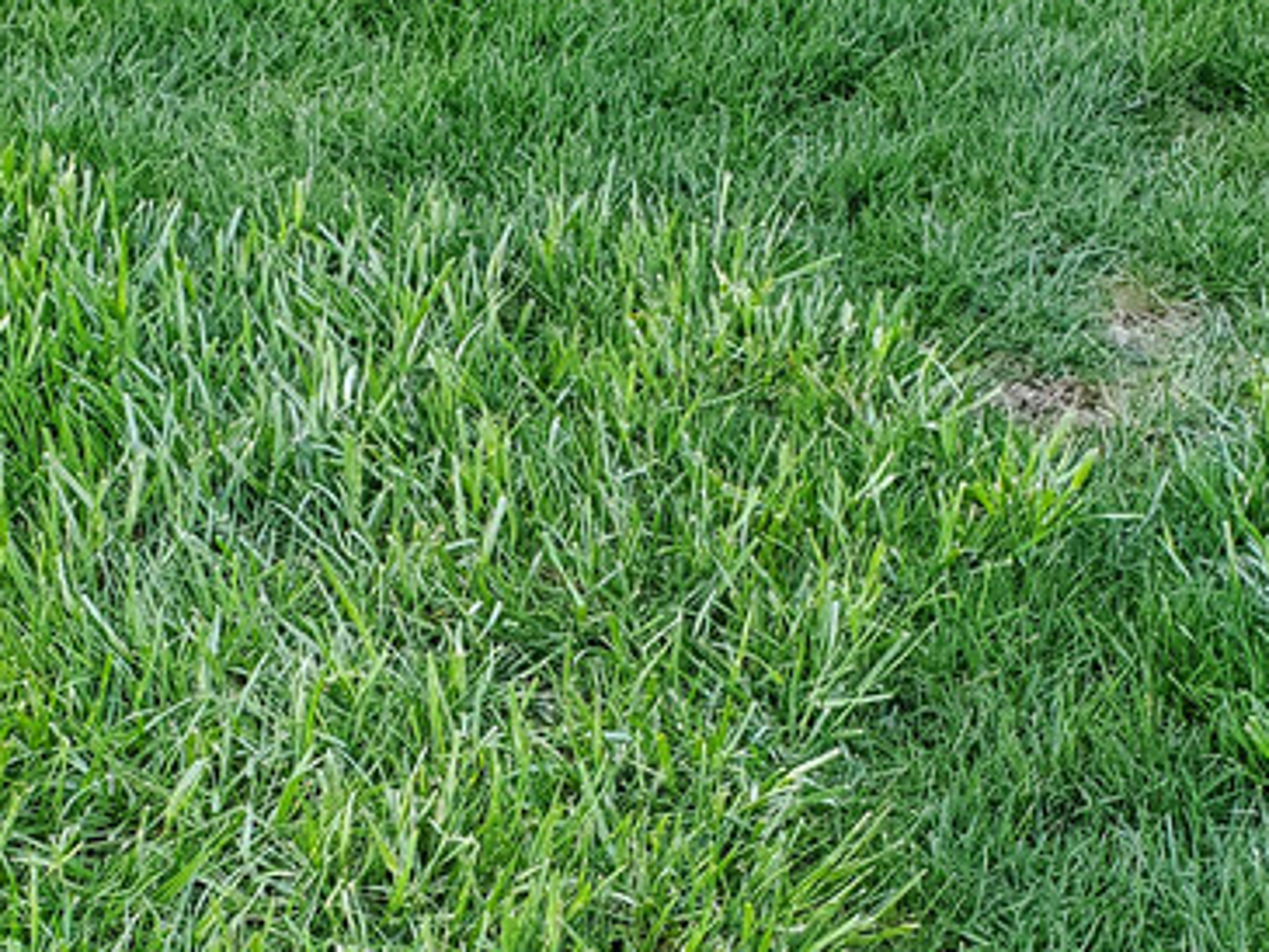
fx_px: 2787
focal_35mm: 76
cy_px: 810
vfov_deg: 19.1
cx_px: 586
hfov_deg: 25.6
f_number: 2.4
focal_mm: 4.3
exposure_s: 1/39
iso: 200
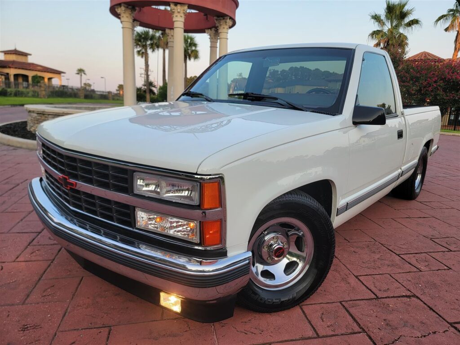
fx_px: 319
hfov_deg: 71.6
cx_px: 230
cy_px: 172
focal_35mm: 24
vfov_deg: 56.8
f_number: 1.8
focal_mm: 6.7
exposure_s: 1/120
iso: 20
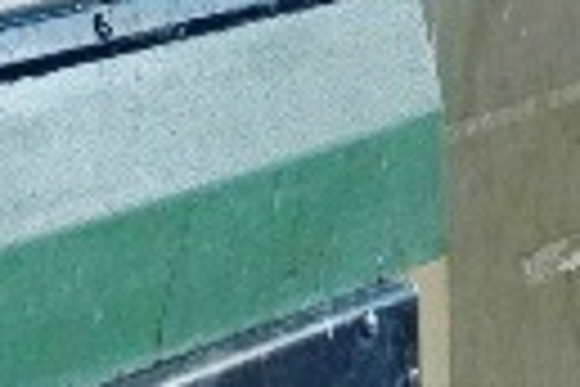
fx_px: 3061
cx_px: 166
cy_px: -11
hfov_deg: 10.8
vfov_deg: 7.2
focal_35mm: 190
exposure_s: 1/60
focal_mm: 16
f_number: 4
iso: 320
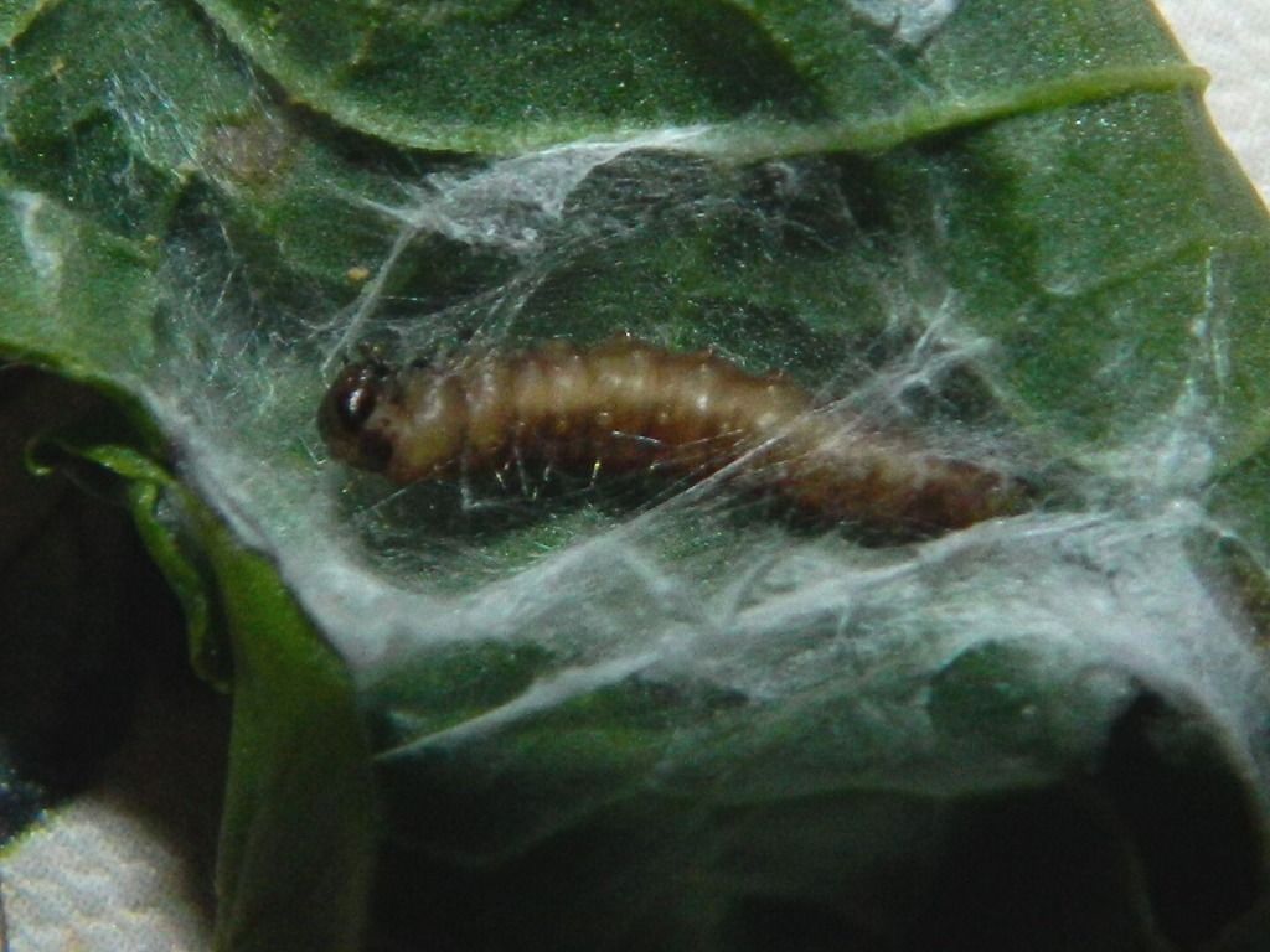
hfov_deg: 45.8
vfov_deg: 35.1
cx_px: 635
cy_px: 476
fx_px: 1504
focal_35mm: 41
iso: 200
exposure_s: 1/40
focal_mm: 7.3
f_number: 9.8
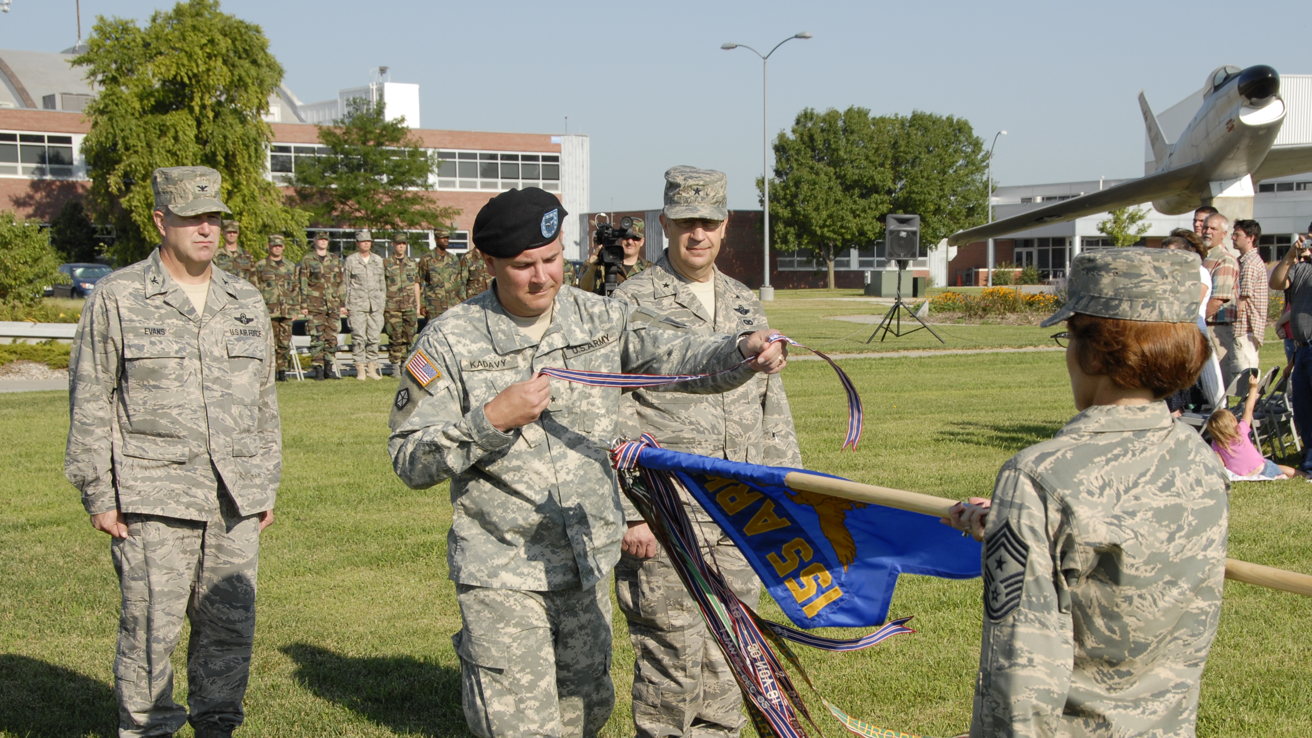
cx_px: 720
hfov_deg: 33.0
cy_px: 475
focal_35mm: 64
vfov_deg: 18.9
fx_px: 2213
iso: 200
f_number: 8
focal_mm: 35
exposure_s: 1/400
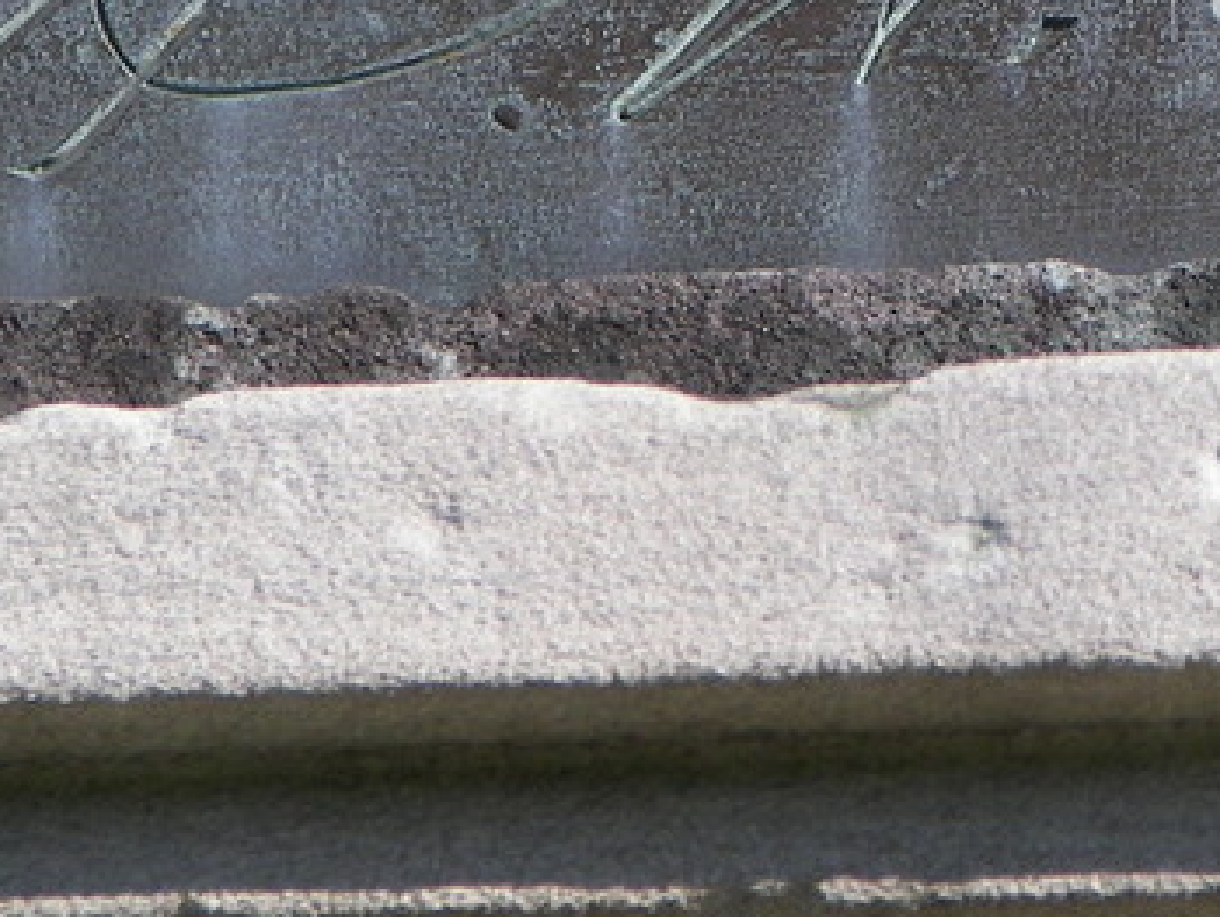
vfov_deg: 2.1
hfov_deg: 2.8
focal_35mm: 708
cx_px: 1415
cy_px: -112
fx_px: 24970
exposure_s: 1/800
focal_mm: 44.6
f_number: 3.6
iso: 64
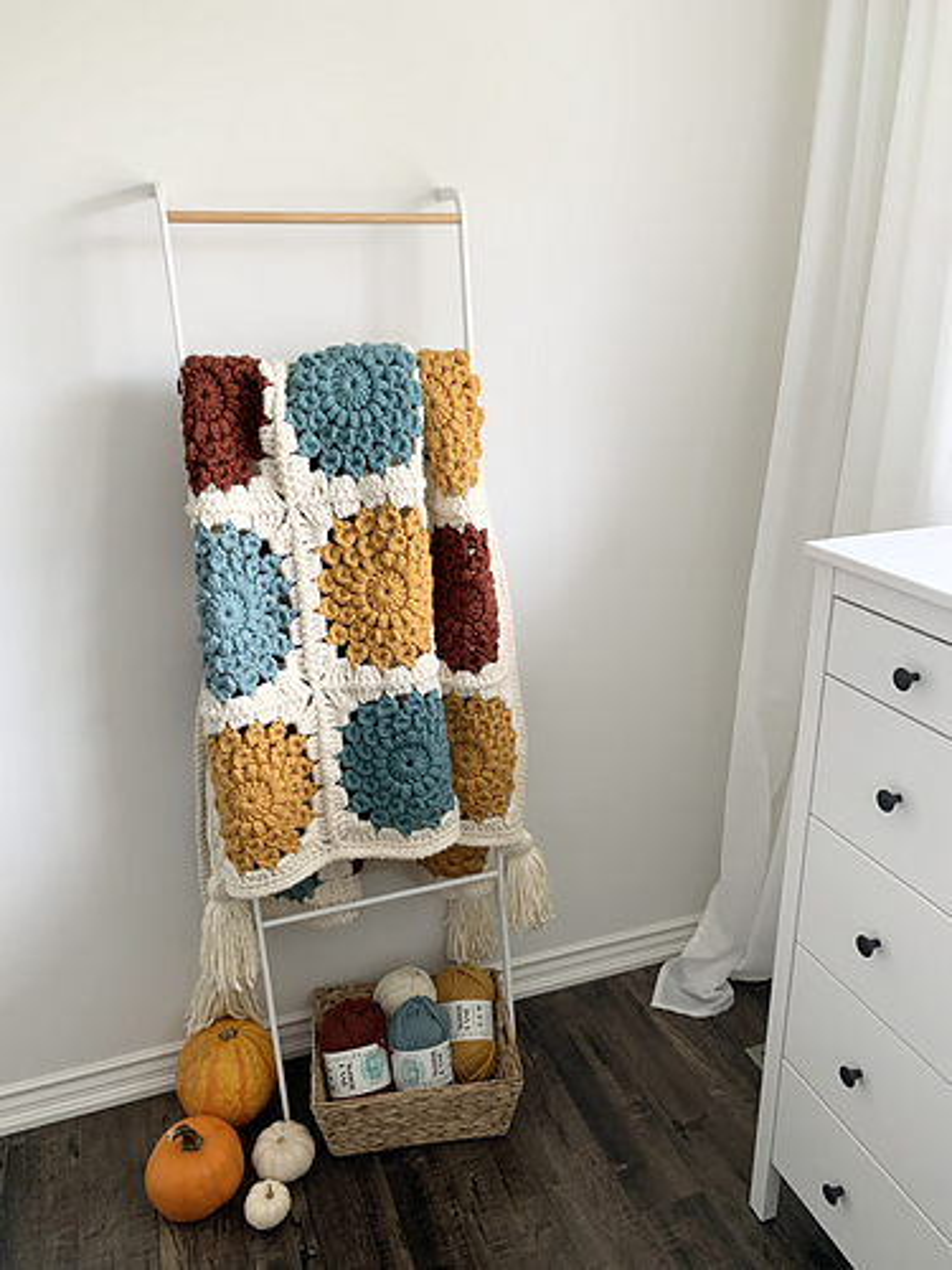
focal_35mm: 26
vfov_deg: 67.3
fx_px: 953
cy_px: 635
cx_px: 476
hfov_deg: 53.1
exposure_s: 1/60
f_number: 1.8
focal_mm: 4.25
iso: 160
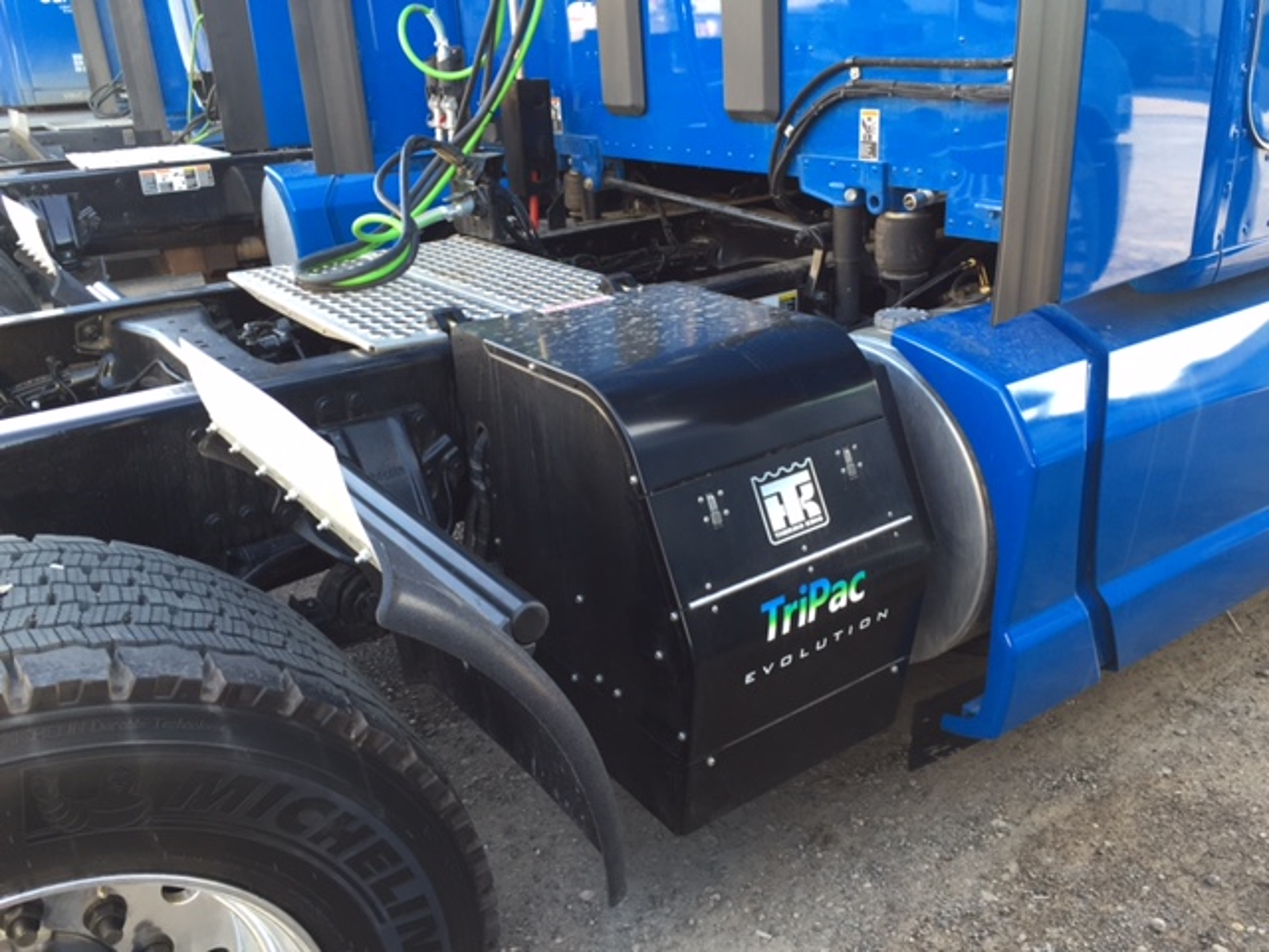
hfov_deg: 61.7
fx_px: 1063
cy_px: 476
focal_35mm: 29
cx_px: 634
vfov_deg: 48.2
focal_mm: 4.15
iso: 40
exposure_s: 1/60
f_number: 2.2
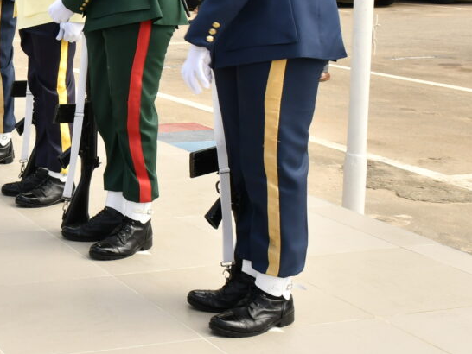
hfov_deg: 24.2
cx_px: -92
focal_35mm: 73
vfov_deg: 19.9
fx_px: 996
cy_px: 59
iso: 250
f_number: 9
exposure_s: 1/250
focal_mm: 18
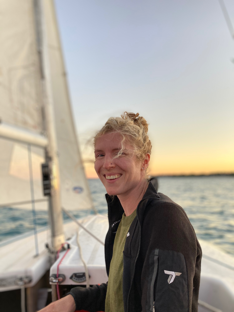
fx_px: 252
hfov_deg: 49.7
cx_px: 117
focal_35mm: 28
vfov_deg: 63.4
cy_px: 156
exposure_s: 1/121
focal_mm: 3.99
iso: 50
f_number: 1.8
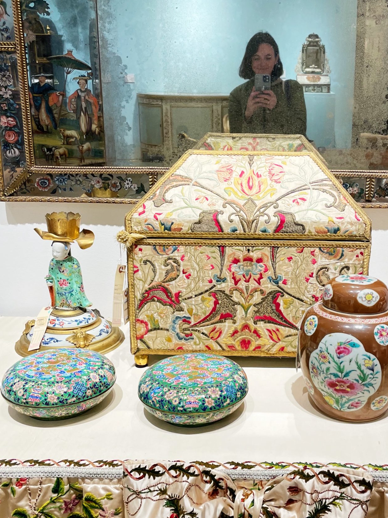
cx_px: 252
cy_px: 261
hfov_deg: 35.7
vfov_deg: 46.8
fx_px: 598
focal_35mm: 40
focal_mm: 4.2
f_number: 1.6
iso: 80
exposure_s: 1/120
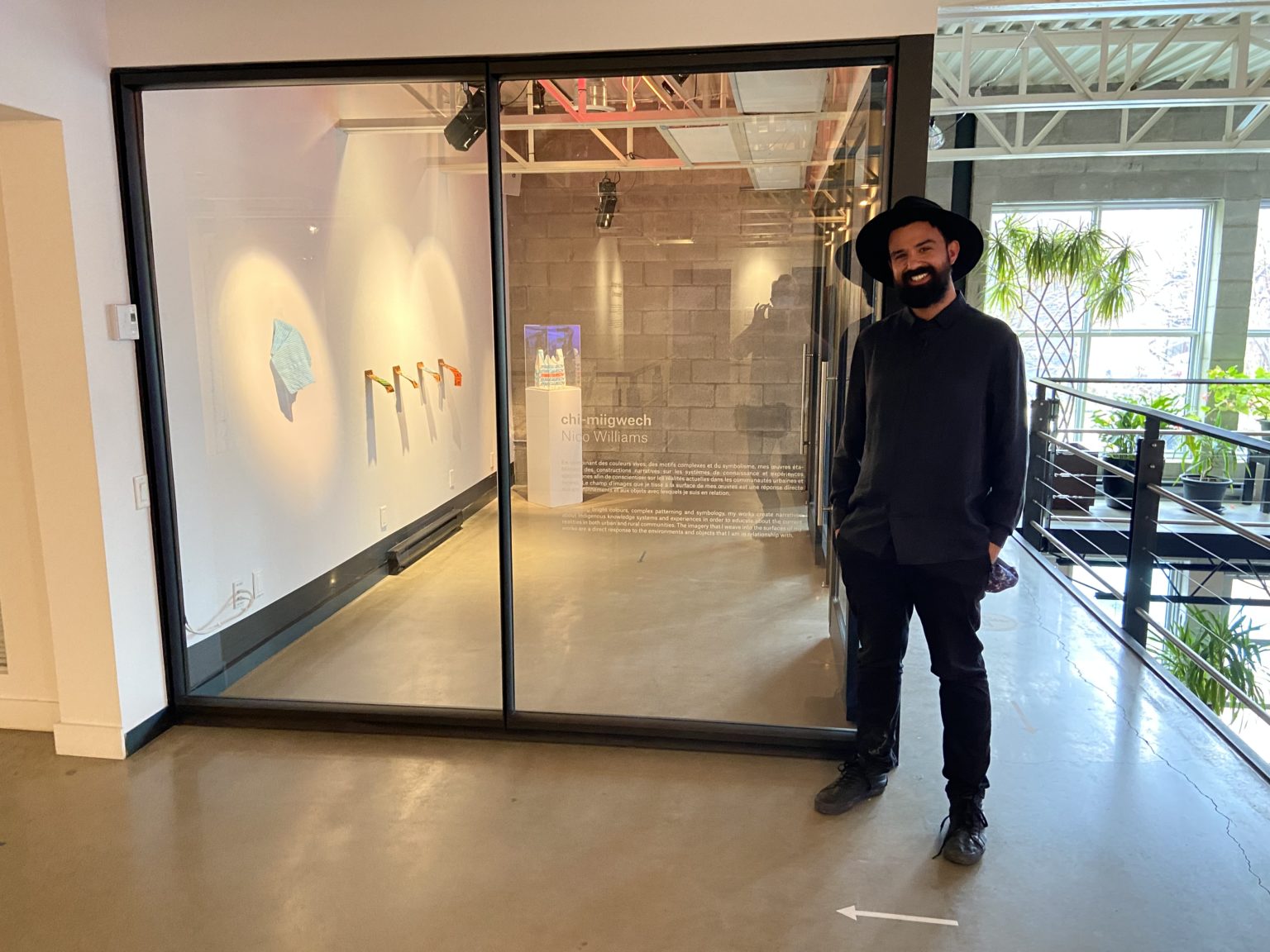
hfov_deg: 67.3
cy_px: 476
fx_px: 954
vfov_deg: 53.1
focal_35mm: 26
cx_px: 635
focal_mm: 4.25
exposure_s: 1/60
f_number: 1.8
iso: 250
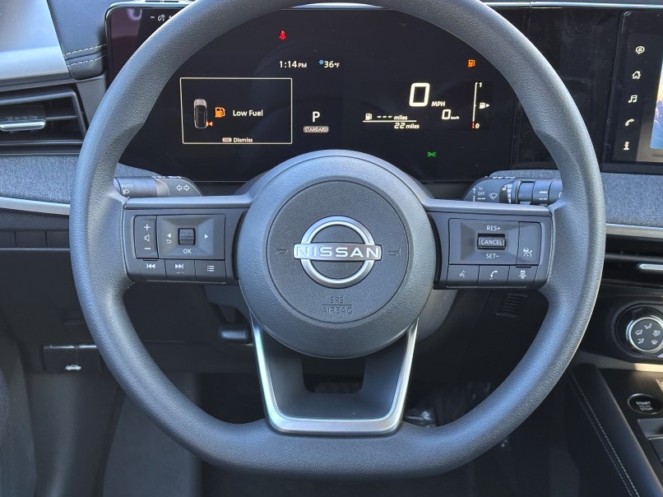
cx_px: 318
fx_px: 1168
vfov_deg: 24.0
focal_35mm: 61
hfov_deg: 31.7
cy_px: 236
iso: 100
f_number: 1.78
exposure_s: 1/60
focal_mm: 6.86
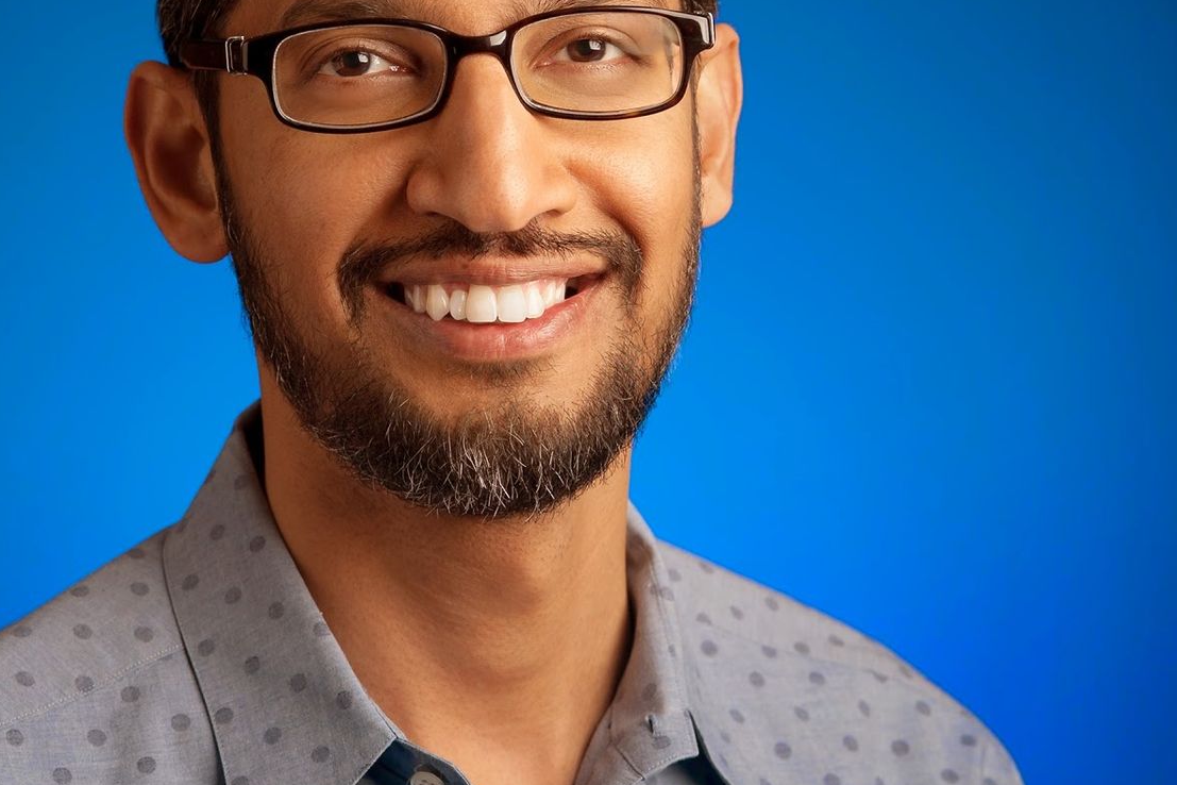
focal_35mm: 182
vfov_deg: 7.5
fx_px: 5950
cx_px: 488
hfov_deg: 11.3
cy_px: 250
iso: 100
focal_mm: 105
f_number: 6.3
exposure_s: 1/160
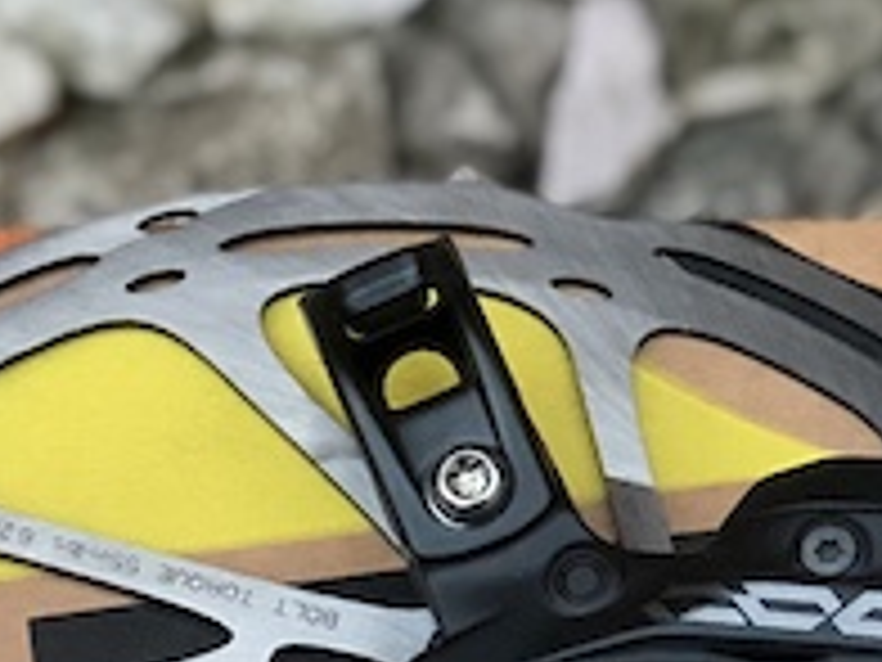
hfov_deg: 8.5
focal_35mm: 232
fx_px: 5911
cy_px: 871
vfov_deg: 6.4
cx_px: -90
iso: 160
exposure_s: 1/30
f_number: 2.8
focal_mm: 6.6
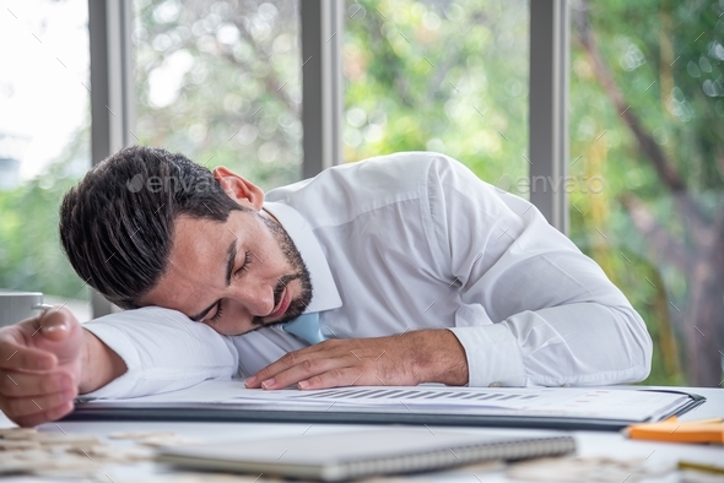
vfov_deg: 14.0
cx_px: 362
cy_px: 242
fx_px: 1972
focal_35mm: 98
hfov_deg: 20.8
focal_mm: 98
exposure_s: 1/200
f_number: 4
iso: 500
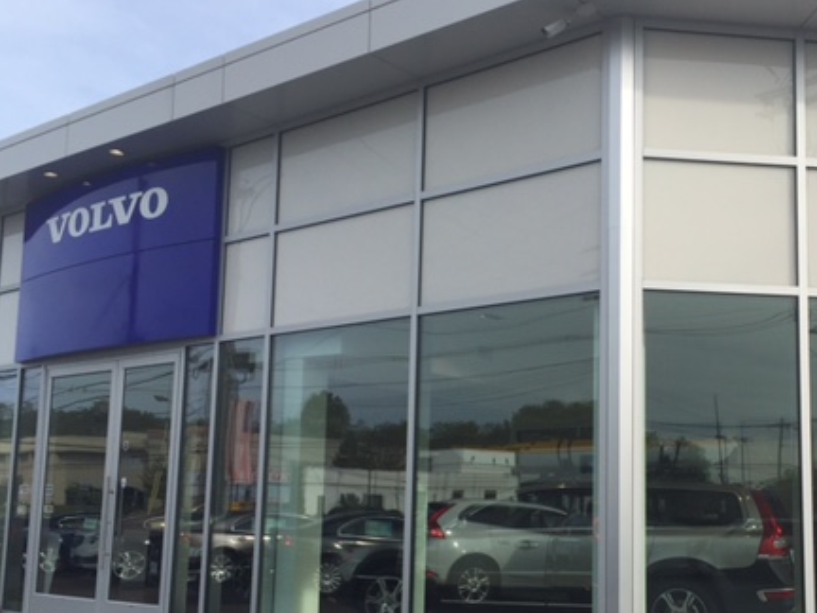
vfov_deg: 33.4
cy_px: 380
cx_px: 543
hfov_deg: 43.3
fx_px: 1015
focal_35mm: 43
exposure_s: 1/1099
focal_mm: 4.15
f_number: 2.2
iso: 32
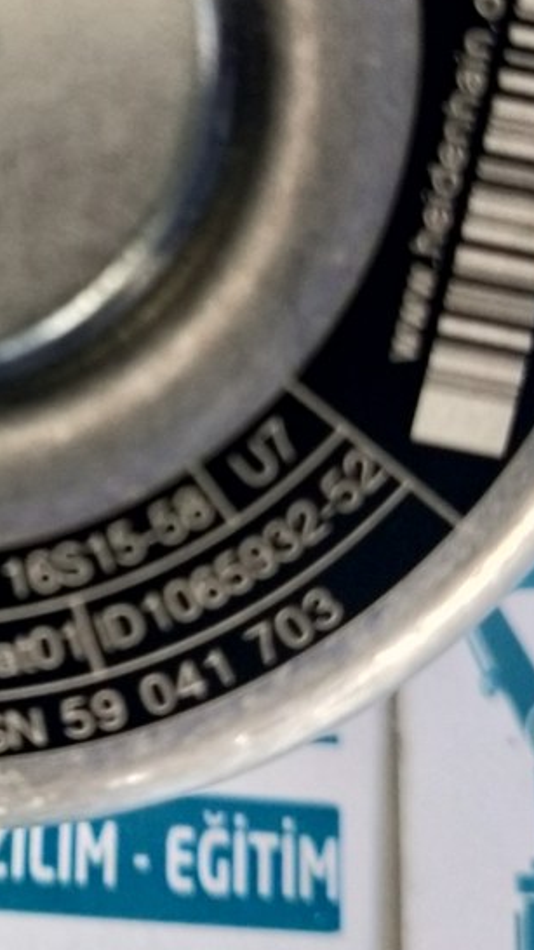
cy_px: 338
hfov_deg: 23.5
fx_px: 1183
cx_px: -87
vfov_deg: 43.3
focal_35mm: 47
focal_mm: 3.99
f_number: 1.7
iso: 223
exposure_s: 1/50
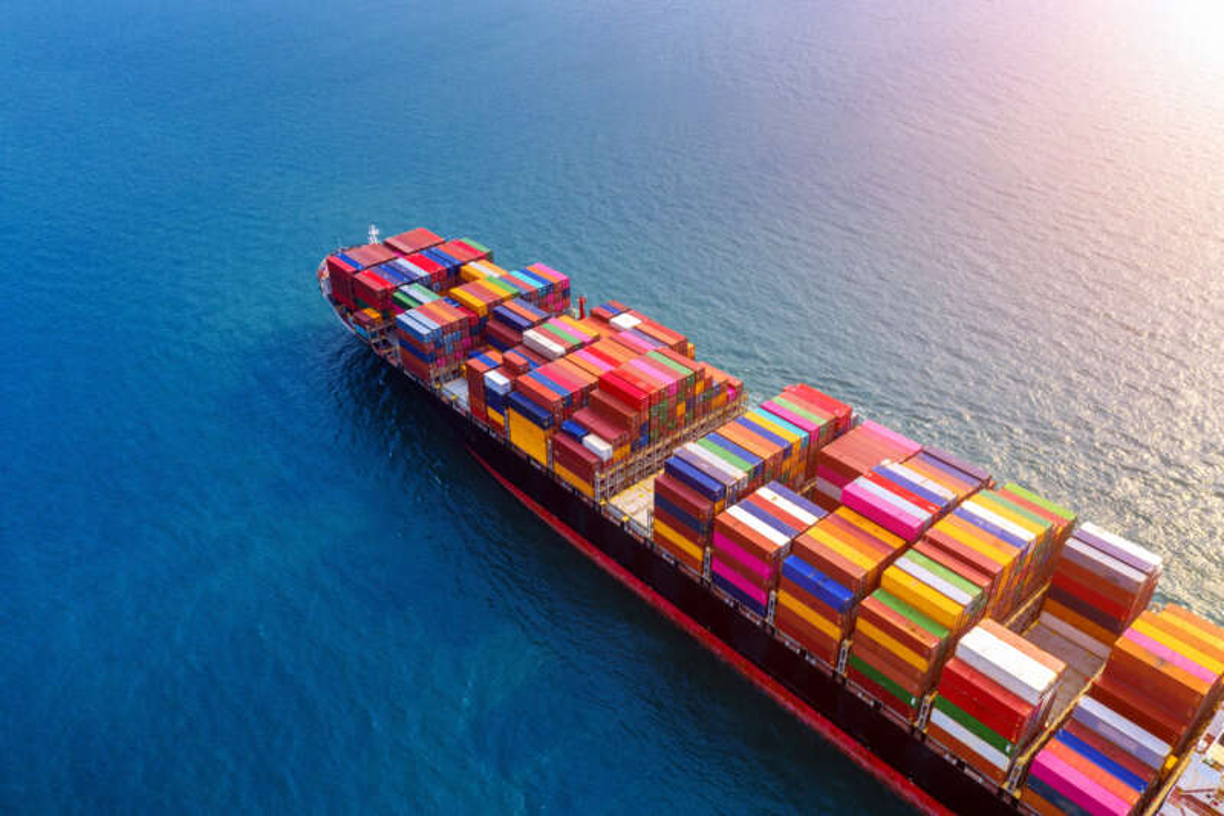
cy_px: 408
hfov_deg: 65.5
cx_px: 612
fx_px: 952
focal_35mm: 28
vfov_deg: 46.4
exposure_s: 1/500
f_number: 5
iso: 100
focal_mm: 10.26
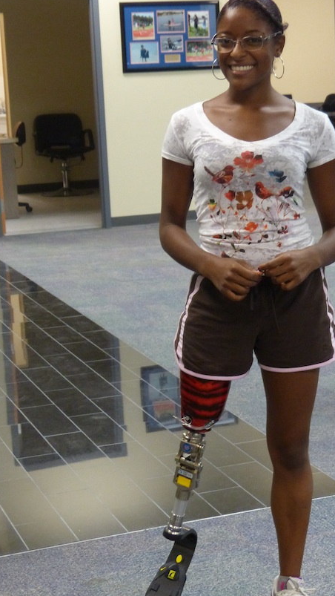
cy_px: 315
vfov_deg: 26.5
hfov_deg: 15.0
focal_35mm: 80
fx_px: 1263
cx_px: 269
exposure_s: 1/50
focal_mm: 10.5
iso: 400
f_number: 2.8
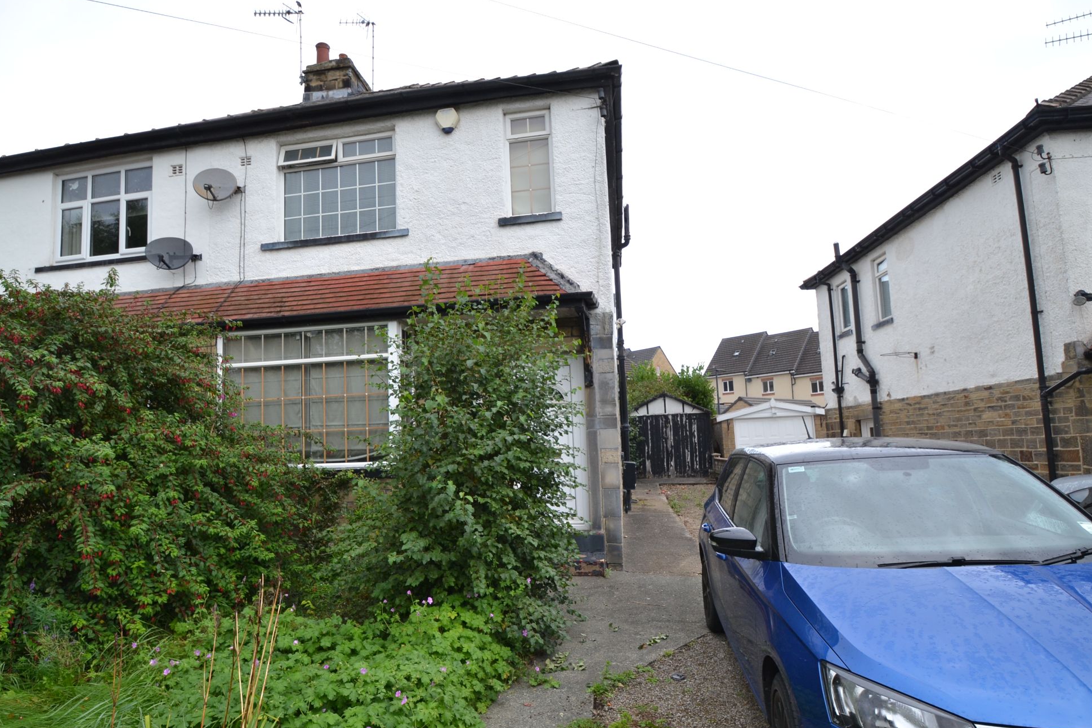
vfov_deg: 64.5
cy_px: 379
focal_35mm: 19
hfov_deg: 86.8
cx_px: 518
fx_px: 576
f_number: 5.6
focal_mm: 12
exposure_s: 1/125
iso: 280
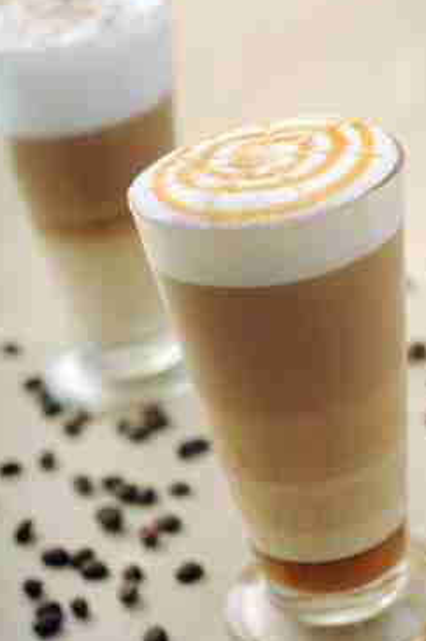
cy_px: 349
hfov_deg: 15.7
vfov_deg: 23.4
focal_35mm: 87
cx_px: 237
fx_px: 1549
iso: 200
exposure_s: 1/250
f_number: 4.5
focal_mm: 50
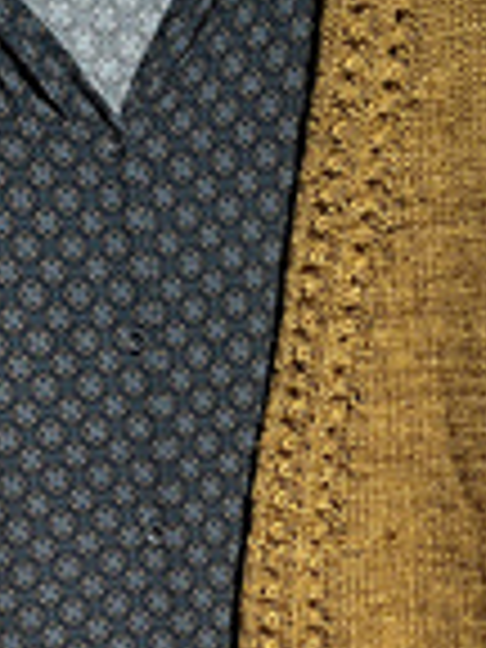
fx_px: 1685
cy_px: 594
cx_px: 173
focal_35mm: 90
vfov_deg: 21.3
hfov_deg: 16.4
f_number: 1.6
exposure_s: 1/6494
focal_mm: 4.2
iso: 32
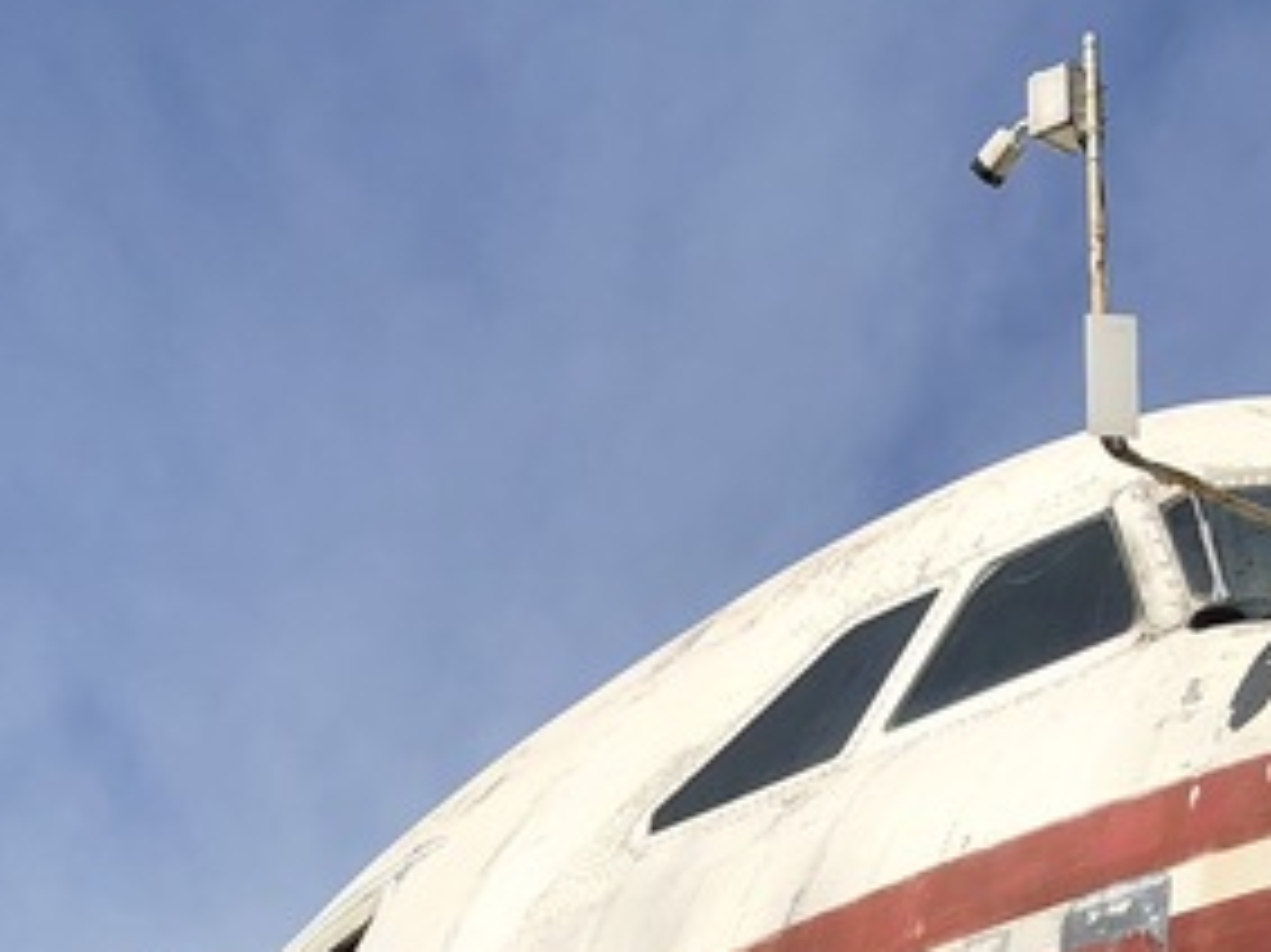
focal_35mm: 99
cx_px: 485
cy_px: 1406
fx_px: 3633
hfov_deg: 19.8
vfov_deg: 14.0
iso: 20
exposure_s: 1/2825
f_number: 1.8
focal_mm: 3.99
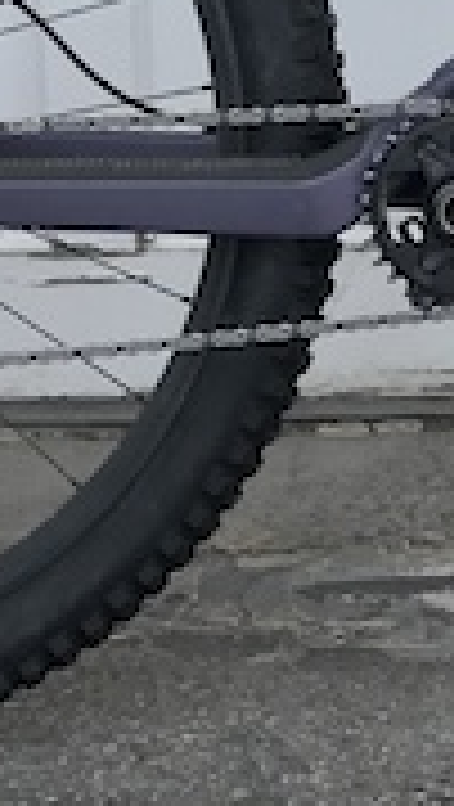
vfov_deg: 15.2
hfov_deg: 8.6
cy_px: -158
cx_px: 850
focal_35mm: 136
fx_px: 2904
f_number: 1.8
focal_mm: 3.99
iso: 32
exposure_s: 1/60
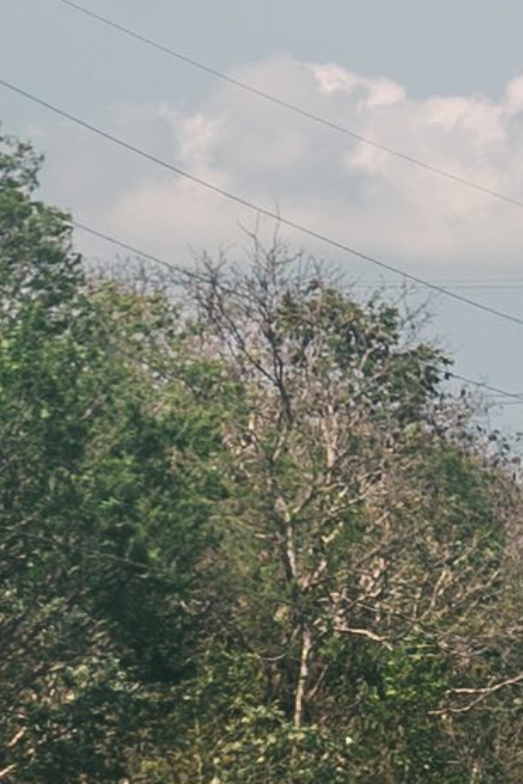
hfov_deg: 2.6
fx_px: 11592
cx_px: 745
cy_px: 295
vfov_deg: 3.9
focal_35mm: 532
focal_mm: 70
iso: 80
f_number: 9
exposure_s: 1/160
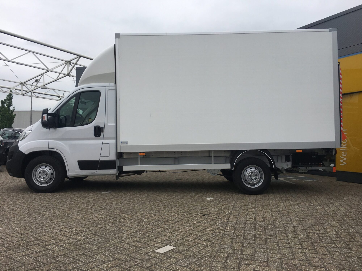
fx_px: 303
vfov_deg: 48.2
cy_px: 136
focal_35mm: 29
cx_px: 181
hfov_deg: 61.7
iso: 25
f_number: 2.2
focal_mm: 4.15
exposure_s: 1/516
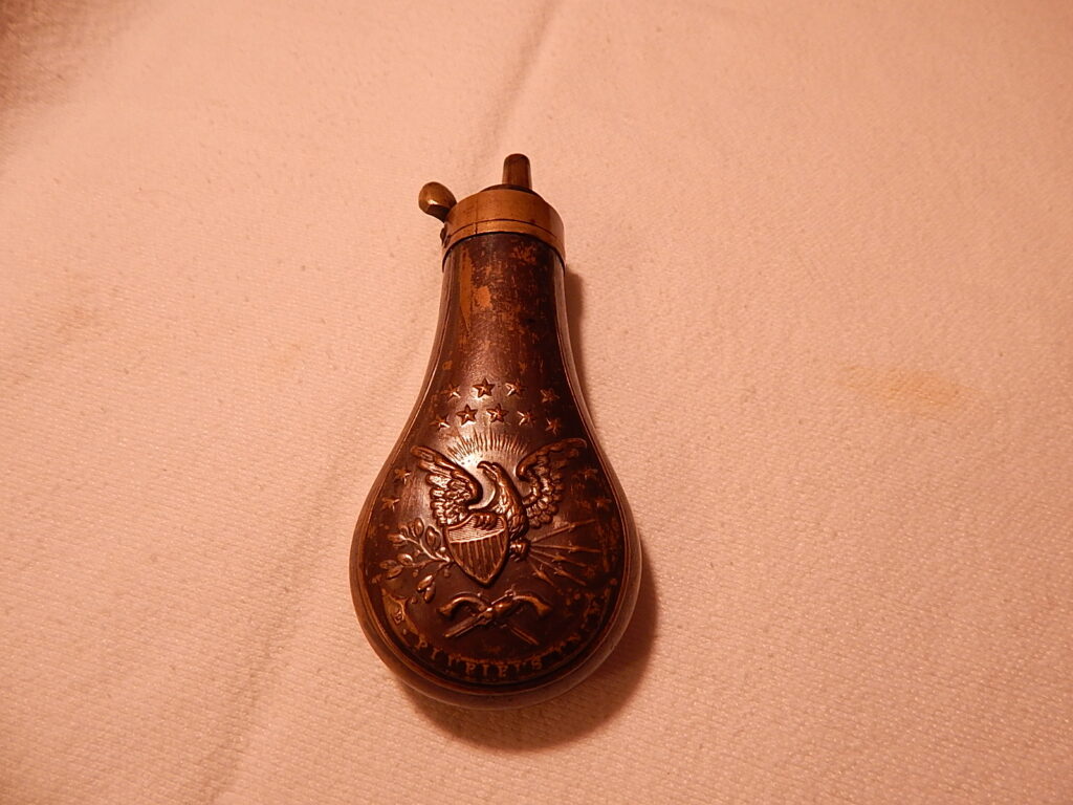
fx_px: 682
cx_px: 536
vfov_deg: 61.1
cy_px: 402
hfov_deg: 76.4
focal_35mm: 22
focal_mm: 4
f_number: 3
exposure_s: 1/30
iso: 160
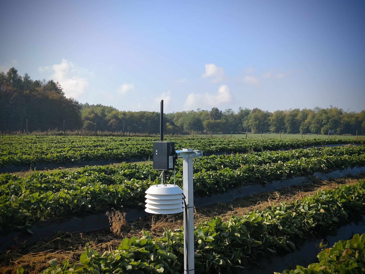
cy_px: 137
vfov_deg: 29.1
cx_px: 182
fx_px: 527
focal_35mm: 50
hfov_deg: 38.2
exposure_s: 1/834
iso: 50
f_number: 0.95
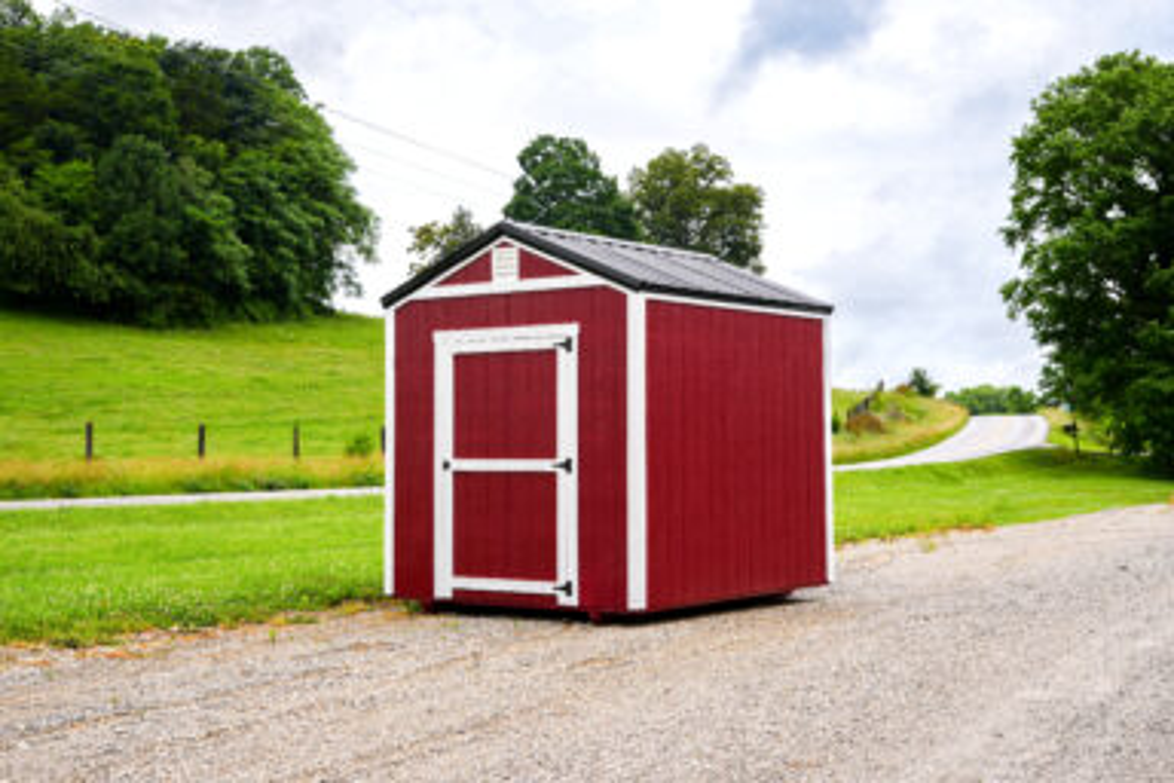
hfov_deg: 39.6
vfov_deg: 27.0
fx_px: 1630
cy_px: 392
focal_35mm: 50
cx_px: 587
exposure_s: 1/125
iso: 100
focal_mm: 50
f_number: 9
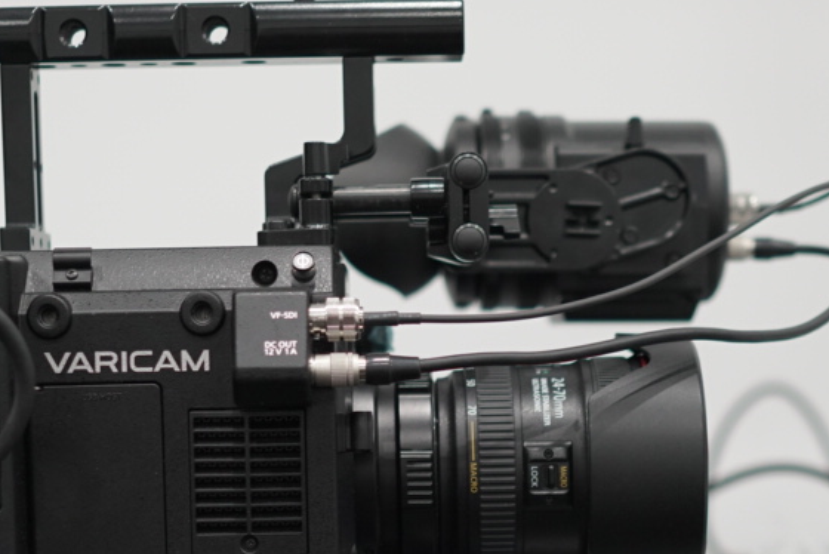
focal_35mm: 101
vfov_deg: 13.3
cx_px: 428
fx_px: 2327
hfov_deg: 20.2
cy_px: 621
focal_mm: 35
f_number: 2
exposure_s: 1/40
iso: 800
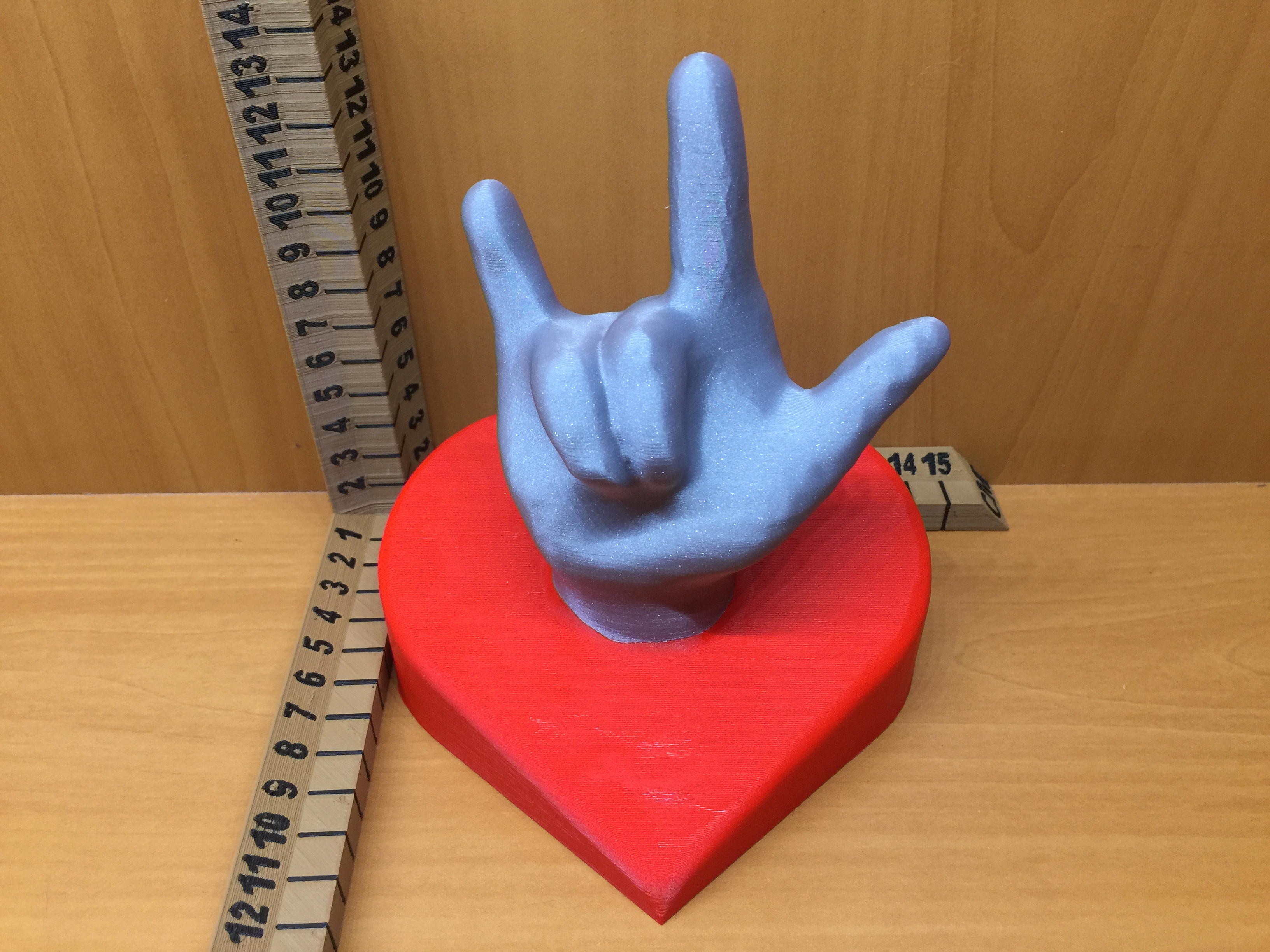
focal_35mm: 29
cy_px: 476
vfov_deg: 48.2
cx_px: 635
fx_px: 1064
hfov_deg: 61.7
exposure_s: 1/15
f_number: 2.2
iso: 80
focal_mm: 4.15
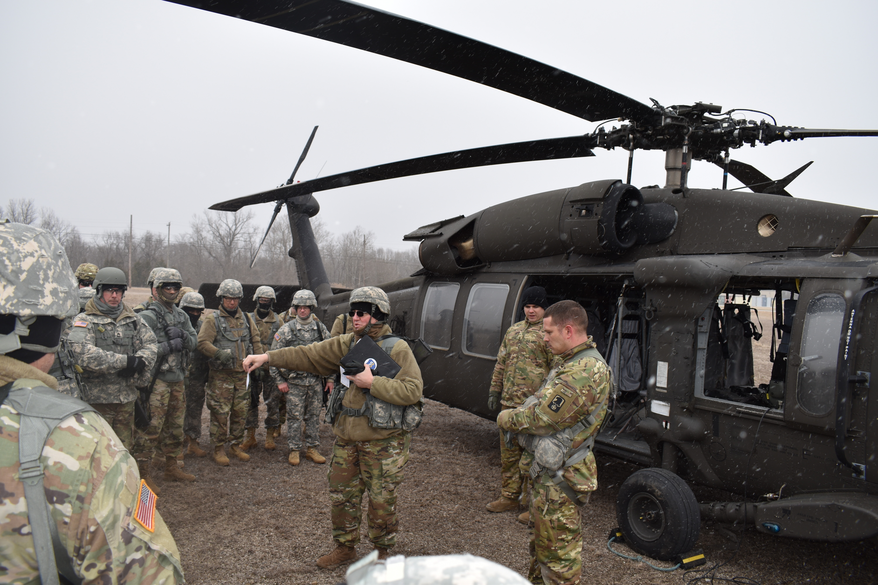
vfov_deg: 47.9
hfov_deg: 67.4
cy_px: 292
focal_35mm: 27
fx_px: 658
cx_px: 439
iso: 100
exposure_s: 1/200
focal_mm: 18
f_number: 6.3
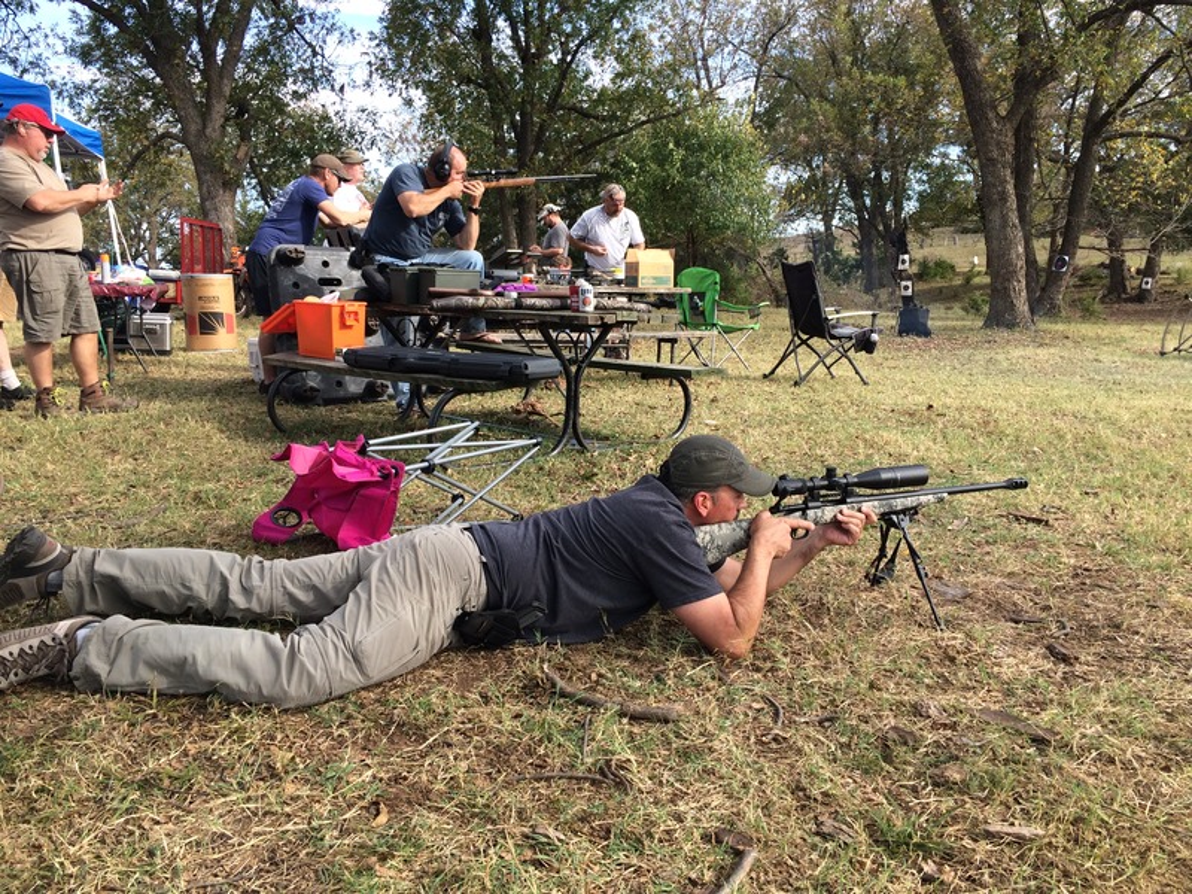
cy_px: 447
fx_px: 999
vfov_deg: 48.2
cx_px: 596
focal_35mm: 29
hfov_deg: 61.7
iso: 32
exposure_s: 1/477
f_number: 2.2
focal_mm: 4.15
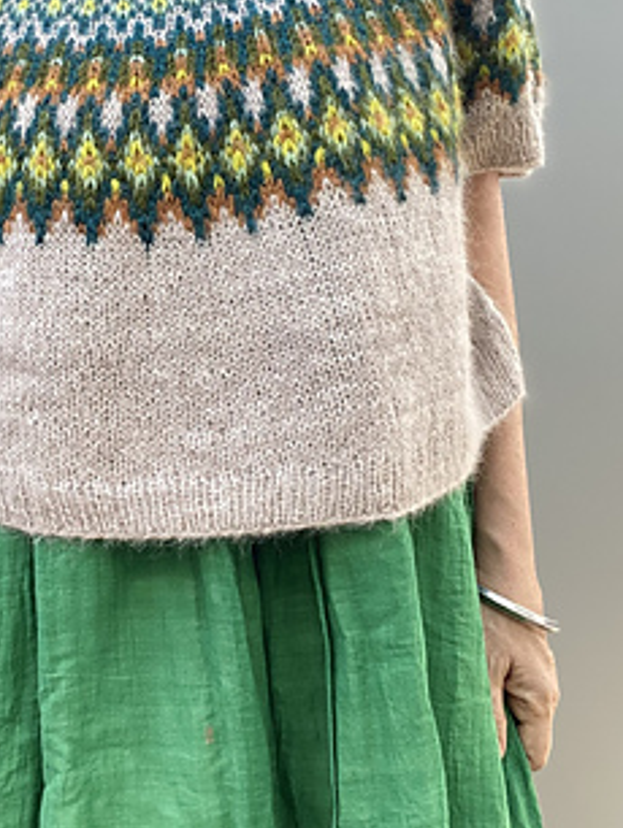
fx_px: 1174
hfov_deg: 29.2
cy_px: 257
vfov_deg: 38.3
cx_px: 139
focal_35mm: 49
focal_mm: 2.71
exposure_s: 1/77
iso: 100
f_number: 2.2
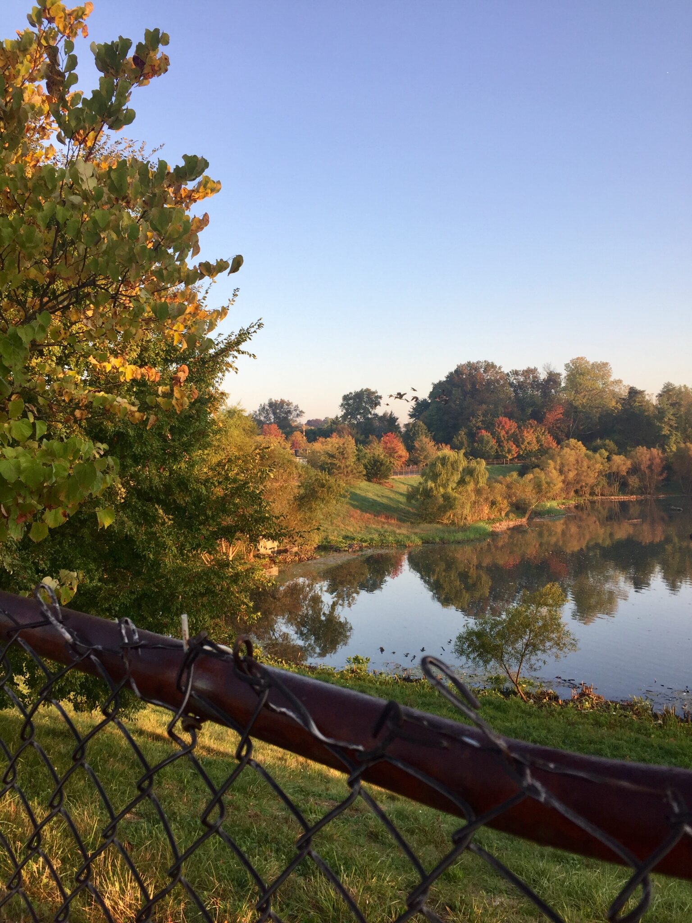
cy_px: 462
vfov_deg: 61.7
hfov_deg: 48.2
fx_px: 773
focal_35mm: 29
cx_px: 346
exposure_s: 1/258
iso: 32
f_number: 2.2
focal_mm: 4.15
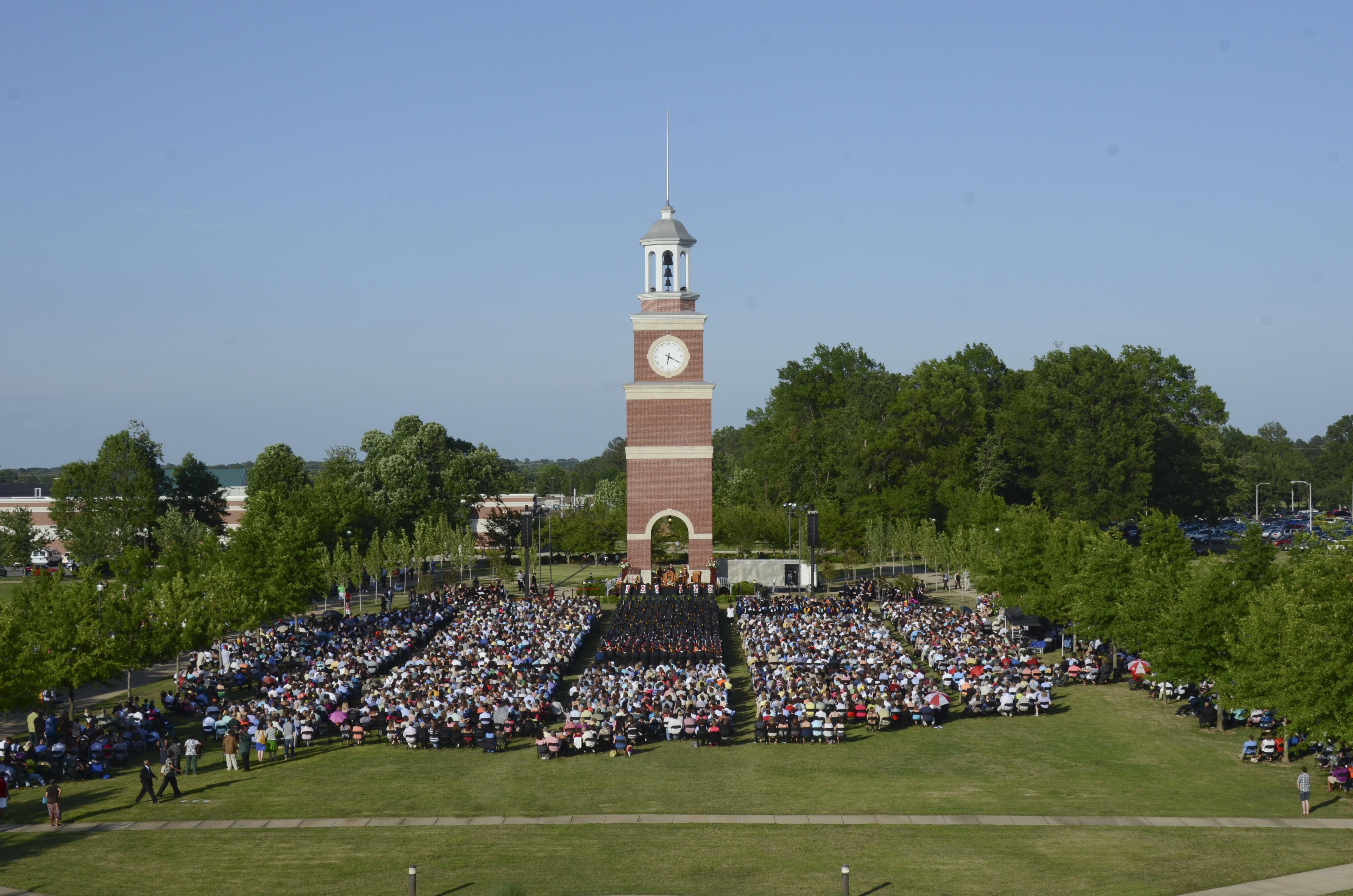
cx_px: 676
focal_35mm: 60
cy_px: 448
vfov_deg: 22.5
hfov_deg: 33.5
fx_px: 2250
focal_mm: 40
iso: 320
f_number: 11
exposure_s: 1/500
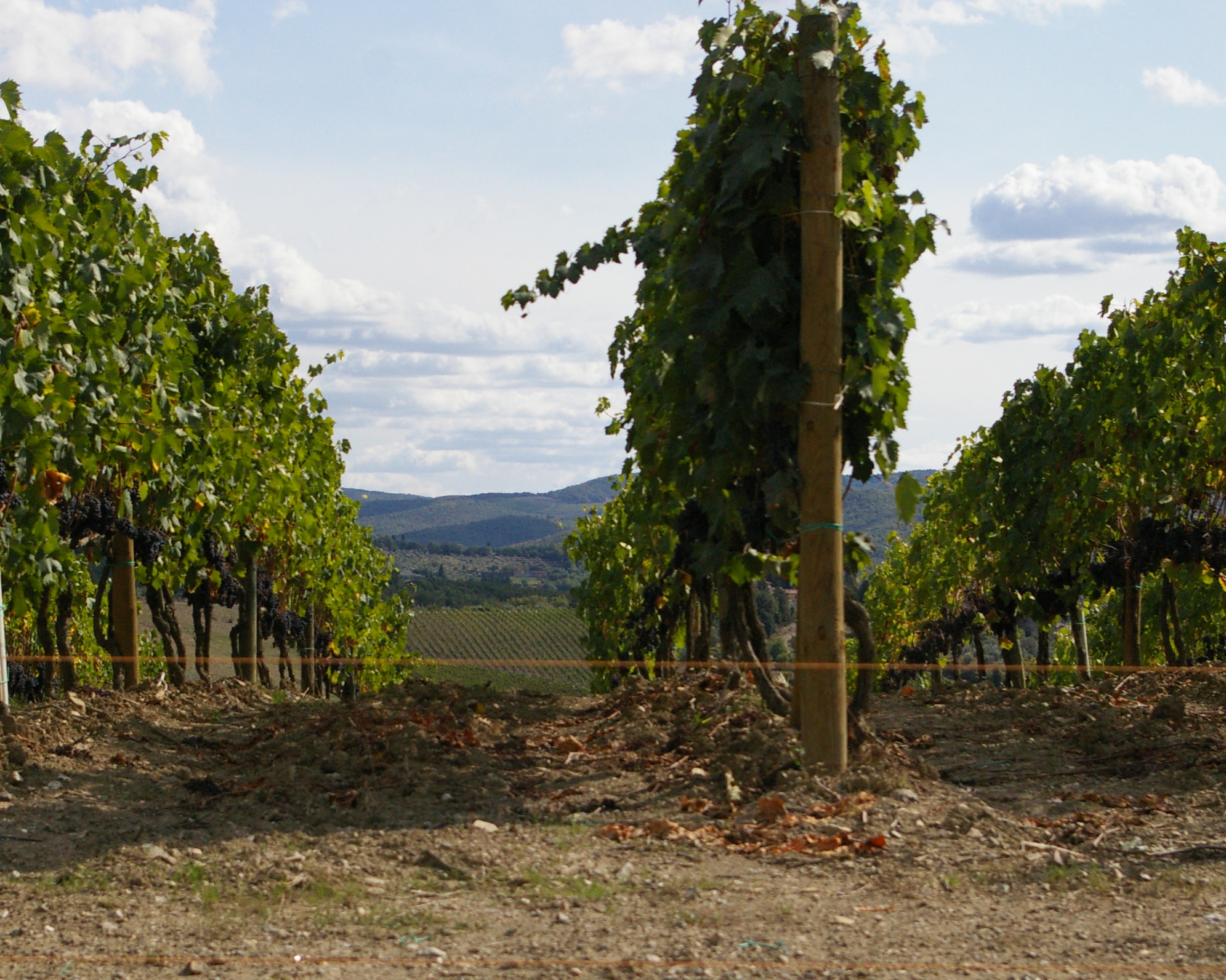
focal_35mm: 85
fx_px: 3084
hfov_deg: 22.5
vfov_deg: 18.1
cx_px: 507
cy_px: 550
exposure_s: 1/4000
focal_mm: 40
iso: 800
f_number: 5.6
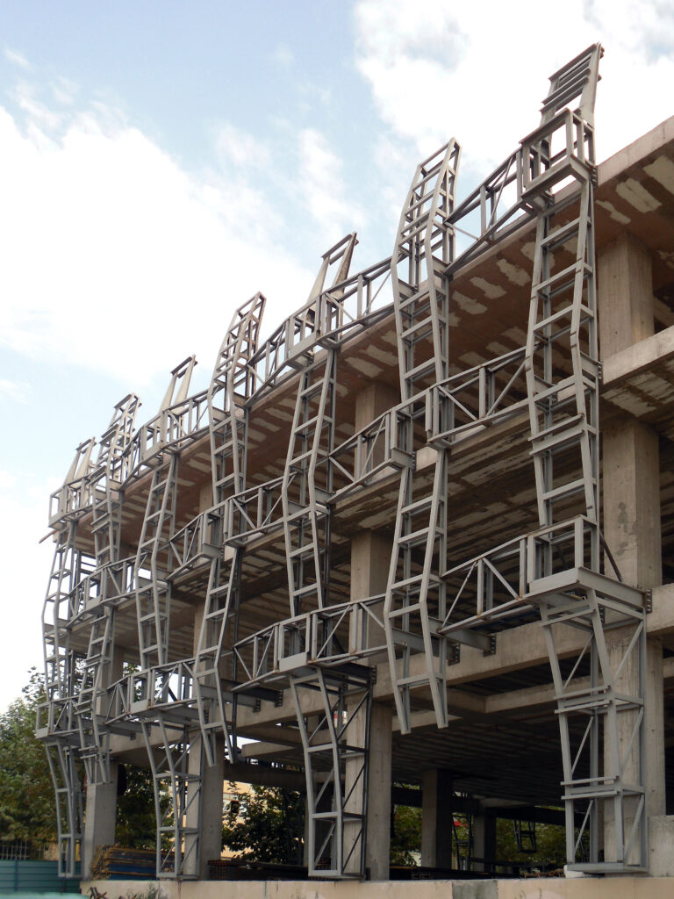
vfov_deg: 52.6
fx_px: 909
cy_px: 450
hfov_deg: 40.7
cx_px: 337
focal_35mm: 35
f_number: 3
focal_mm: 6.3
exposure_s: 1/245
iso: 80
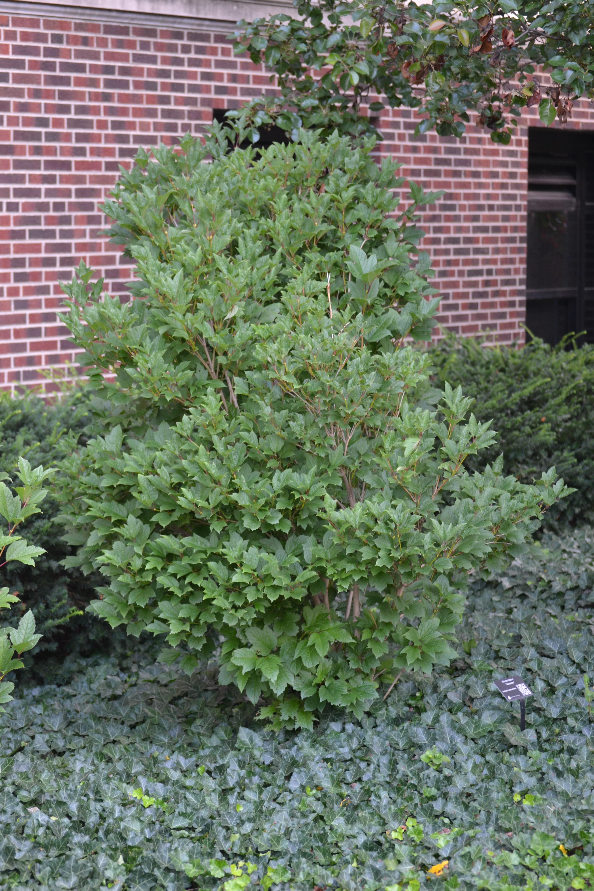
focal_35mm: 82
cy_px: 446
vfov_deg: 24.6
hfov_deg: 16.6
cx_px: 297
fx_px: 2042
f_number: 4.5
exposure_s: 1/80
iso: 400
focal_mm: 55
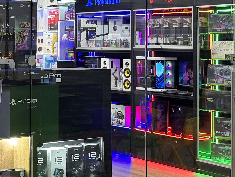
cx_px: 27
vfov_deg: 16.1
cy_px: 33
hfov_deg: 21.1
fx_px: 618
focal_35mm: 91
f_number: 1.78
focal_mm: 6.76
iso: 200
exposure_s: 1/60
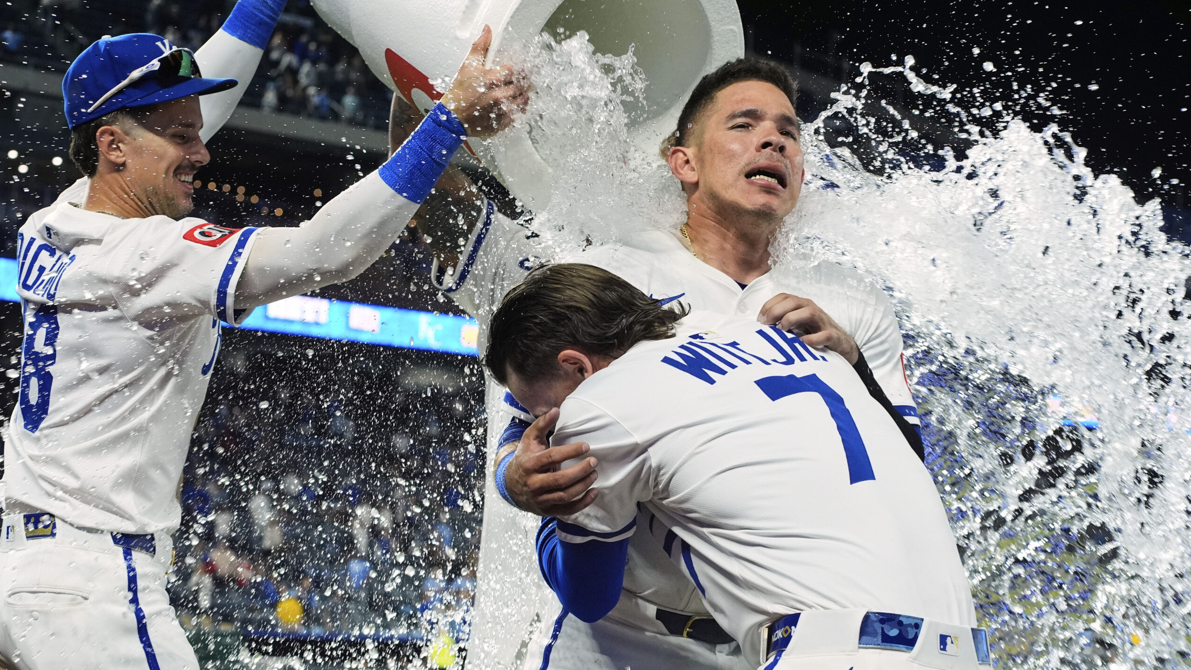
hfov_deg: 23.7
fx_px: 2842
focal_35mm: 90
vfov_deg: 13.4
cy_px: 367
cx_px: 600
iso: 3200
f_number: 7.1
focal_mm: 85
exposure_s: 1/640
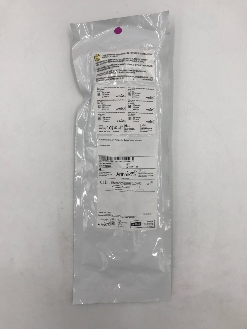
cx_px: 124
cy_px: 164
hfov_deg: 49.8
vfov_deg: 63.4
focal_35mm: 28
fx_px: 266
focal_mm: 3.99
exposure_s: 1/353
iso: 20
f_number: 1.8
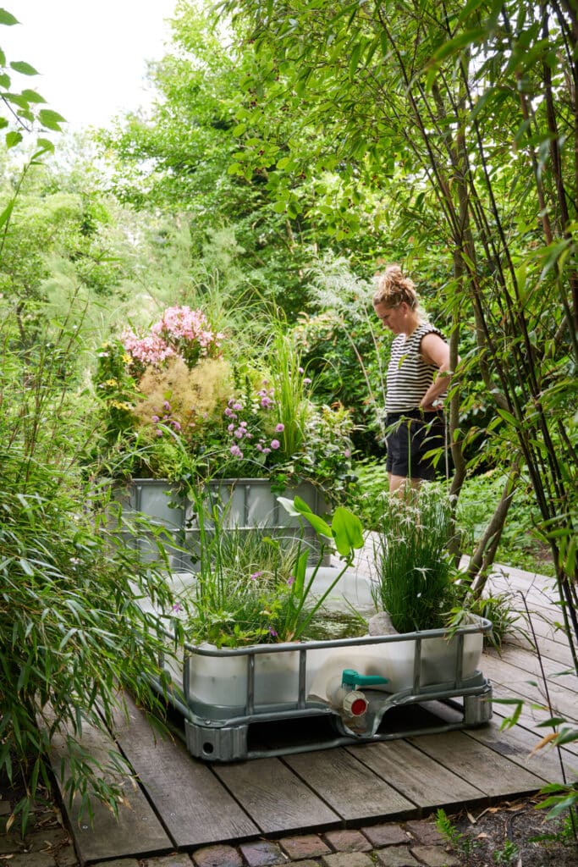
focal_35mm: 36
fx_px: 867
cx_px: 289
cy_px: 434
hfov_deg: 36.9
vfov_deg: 53.1
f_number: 5.6
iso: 64
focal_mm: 36
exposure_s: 1/30
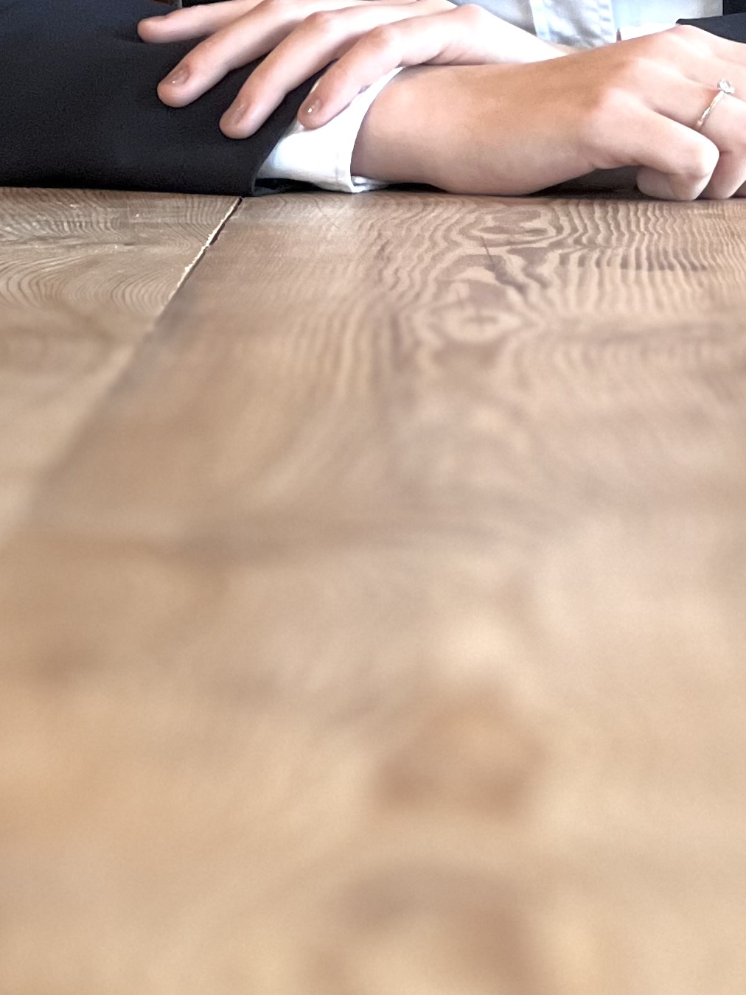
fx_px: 6611
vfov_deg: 8.5
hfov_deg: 6.5
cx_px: 610
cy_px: -252
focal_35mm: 230
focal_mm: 9
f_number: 2.8
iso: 250
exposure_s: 1/33
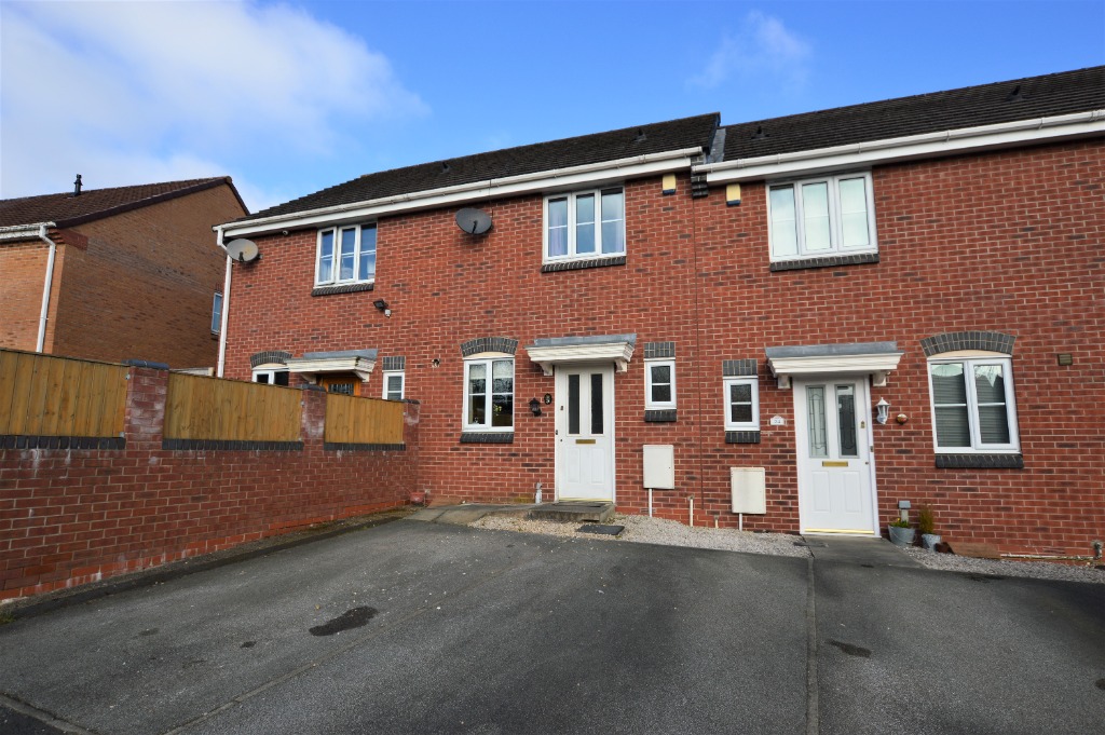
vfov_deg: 77.2
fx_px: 460
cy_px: 368
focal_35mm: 15
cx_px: 552
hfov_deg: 100.4
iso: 100
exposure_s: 1/200
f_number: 7.1
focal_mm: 10
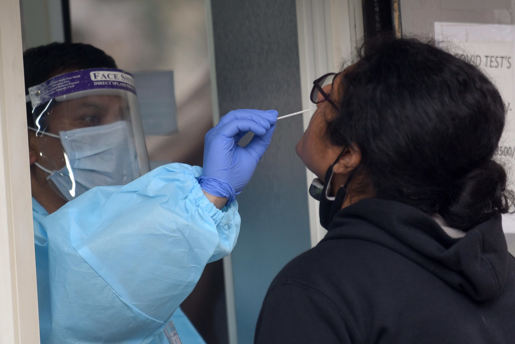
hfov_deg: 10.3
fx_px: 2862
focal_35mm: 200
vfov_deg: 6.9
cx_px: 258
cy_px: 172
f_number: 2.8
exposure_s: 1/500
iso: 500
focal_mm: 200
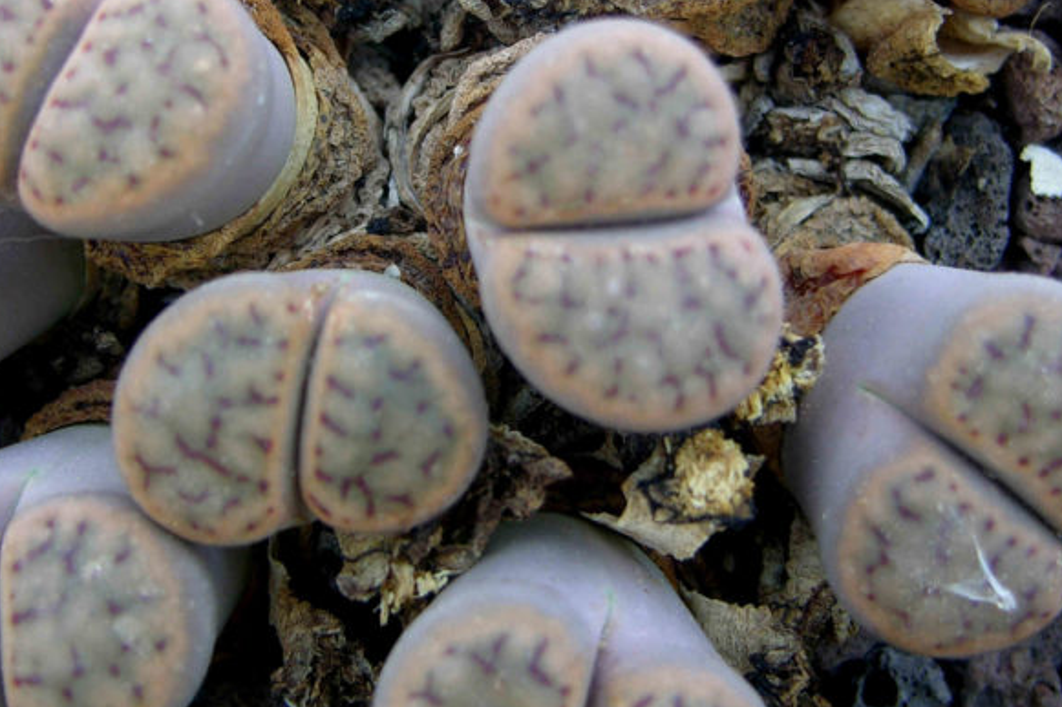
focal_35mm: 121
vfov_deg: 11.3
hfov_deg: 16.9
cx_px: 457
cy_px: 272
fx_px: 3568
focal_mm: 16.8
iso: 50
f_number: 3.2
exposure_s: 1/7.4
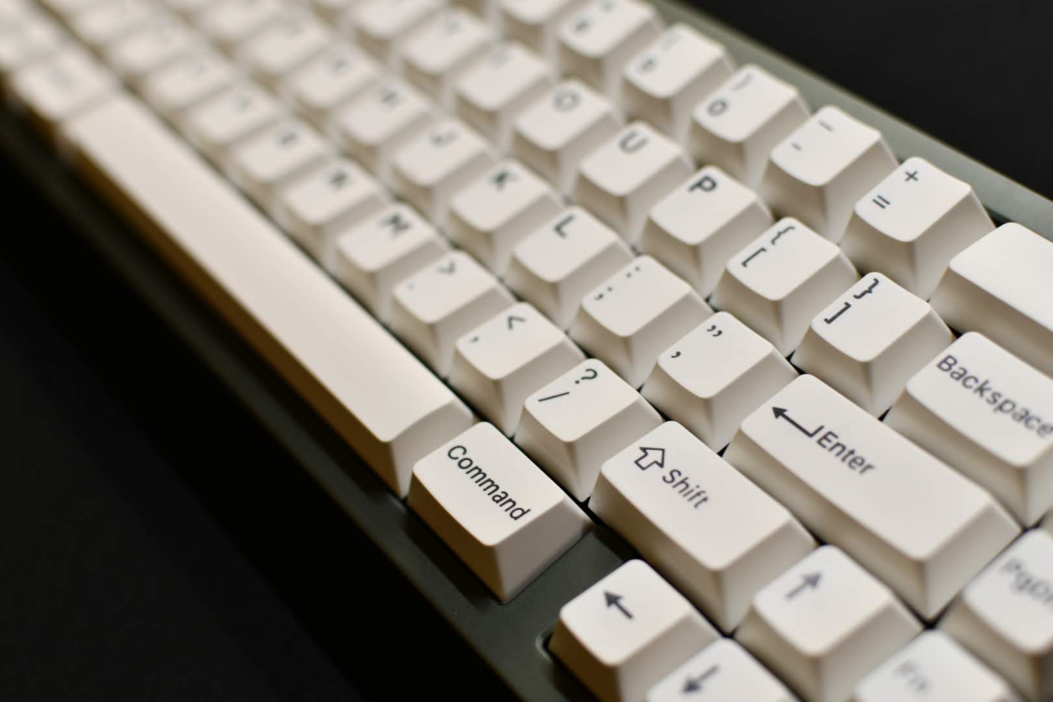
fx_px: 1521
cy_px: 351
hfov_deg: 38.2
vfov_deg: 26.0
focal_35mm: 52
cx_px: 526
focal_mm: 35
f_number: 3.2
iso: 180
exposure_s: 1/50
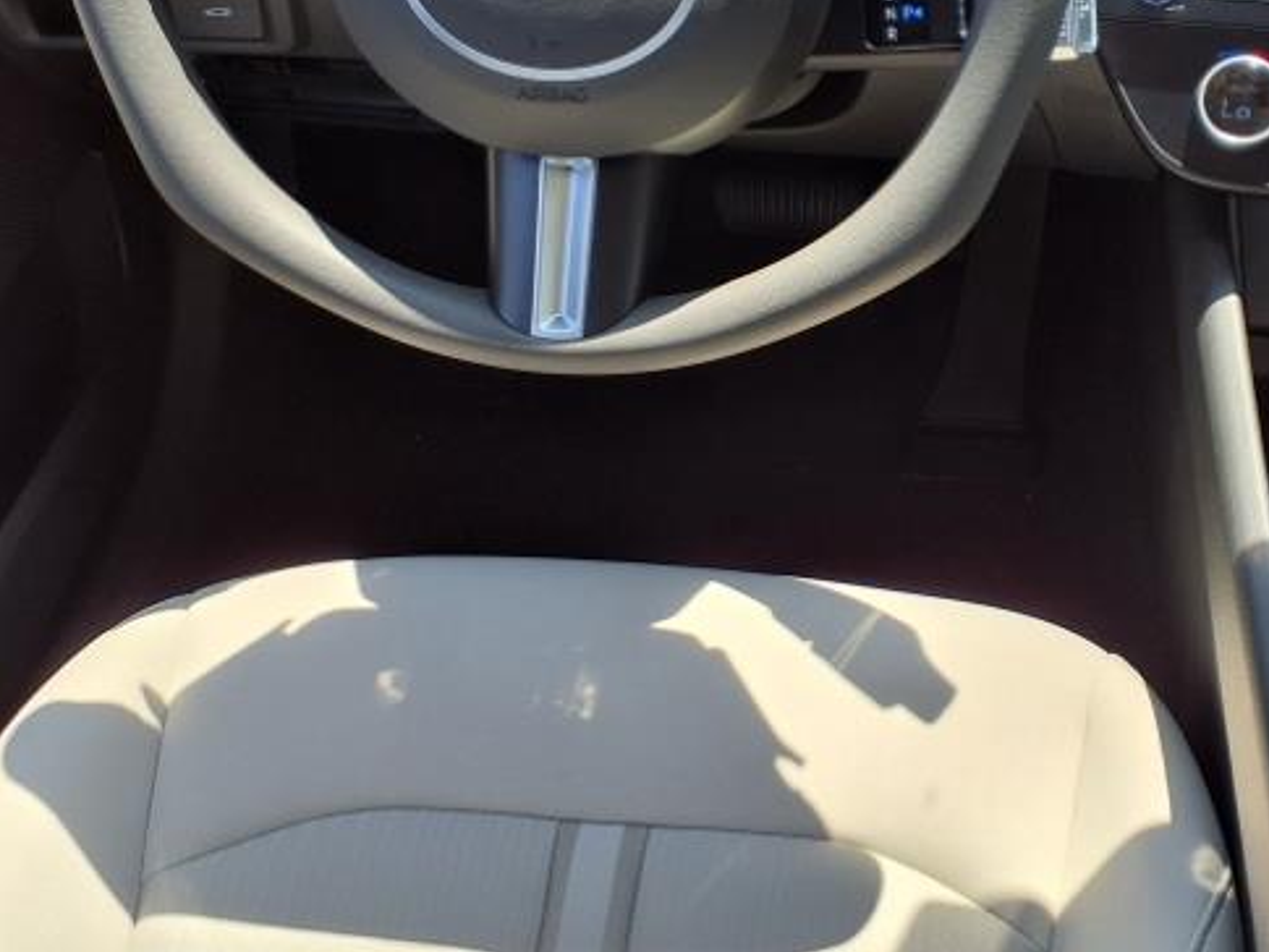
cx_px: 793
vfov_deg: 25.5
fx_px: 2090
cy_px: 285
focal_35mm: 57
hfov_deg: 33.6
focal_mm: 3.58
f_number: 1.9
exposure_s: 1/526
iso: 40
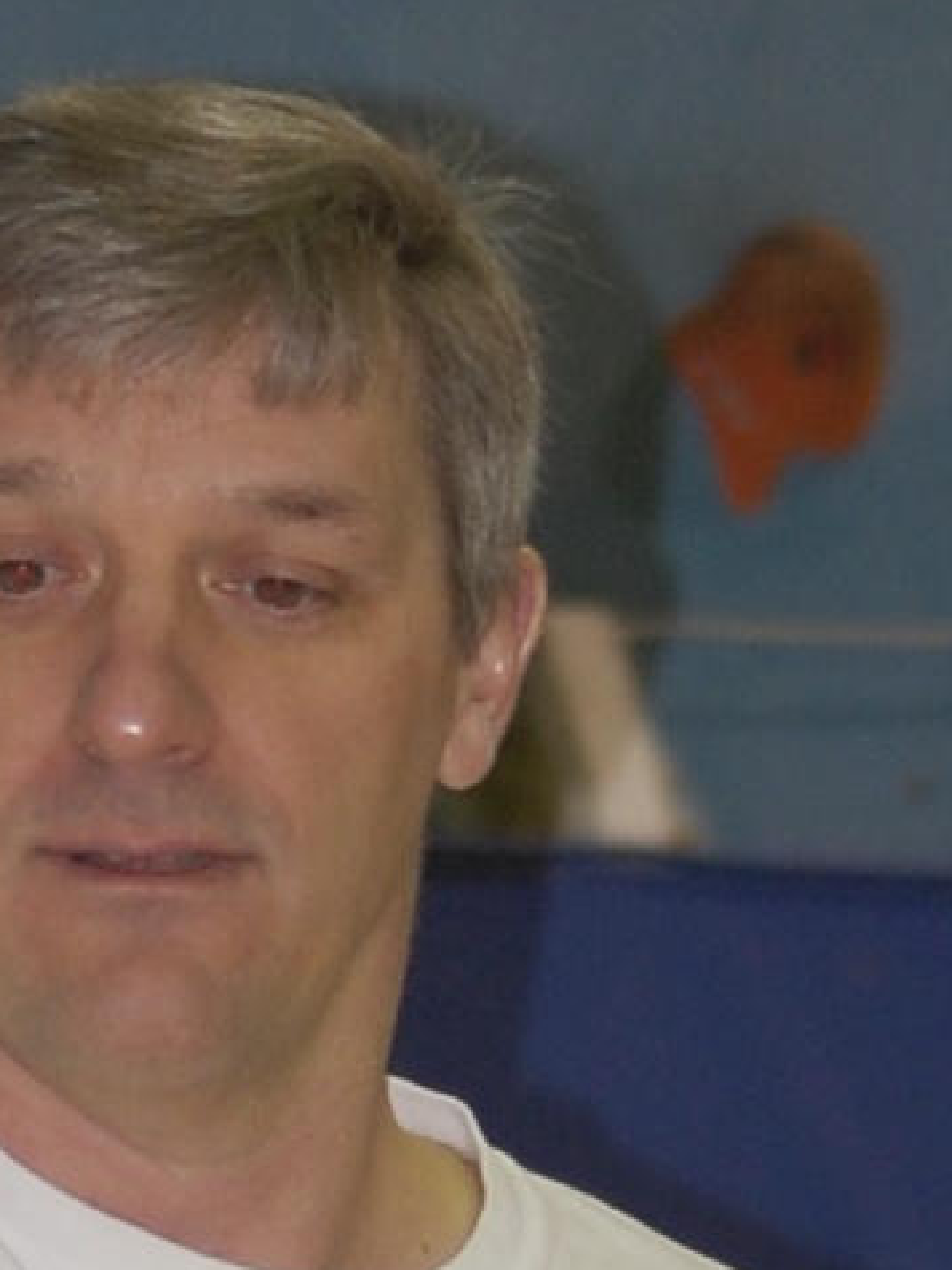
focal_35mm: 639
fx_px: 23442
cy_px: 1425
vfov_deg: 3.1
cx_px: 56
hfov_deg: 2.3
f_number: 4
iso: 400
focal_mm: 70
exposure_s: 1/60
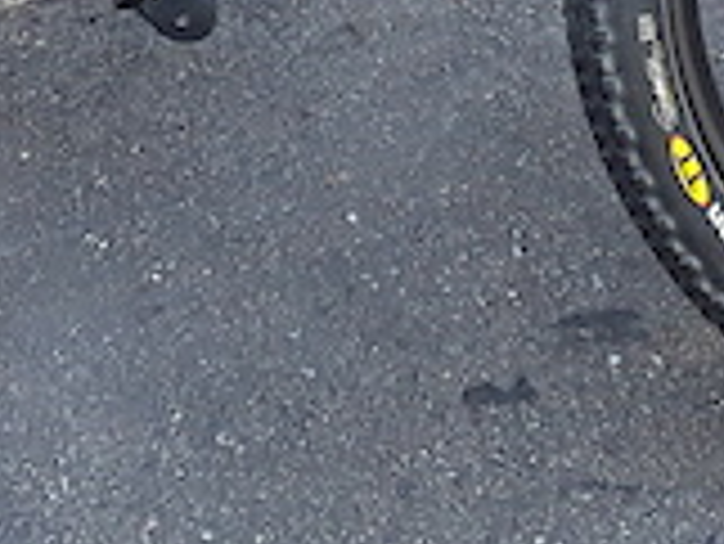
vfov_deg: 10.5
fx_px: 2805
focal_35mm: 134
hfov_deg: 14.7
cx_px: 252
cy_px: -409
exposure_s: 1/120
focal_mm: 2.91
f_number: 1.9
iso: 40
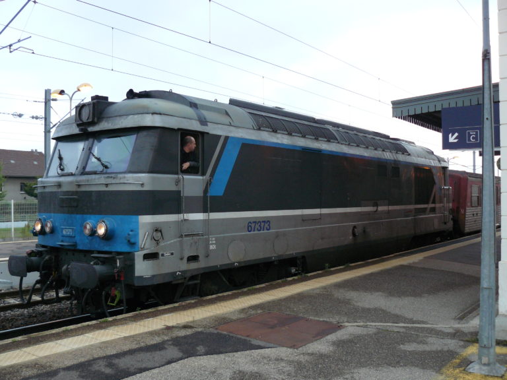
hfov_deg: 51.4
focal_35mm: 36
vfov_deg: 39.7
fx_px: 527
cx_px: 254
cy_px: 190
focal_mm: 6
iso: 200
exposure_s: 1/50
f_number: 2.8
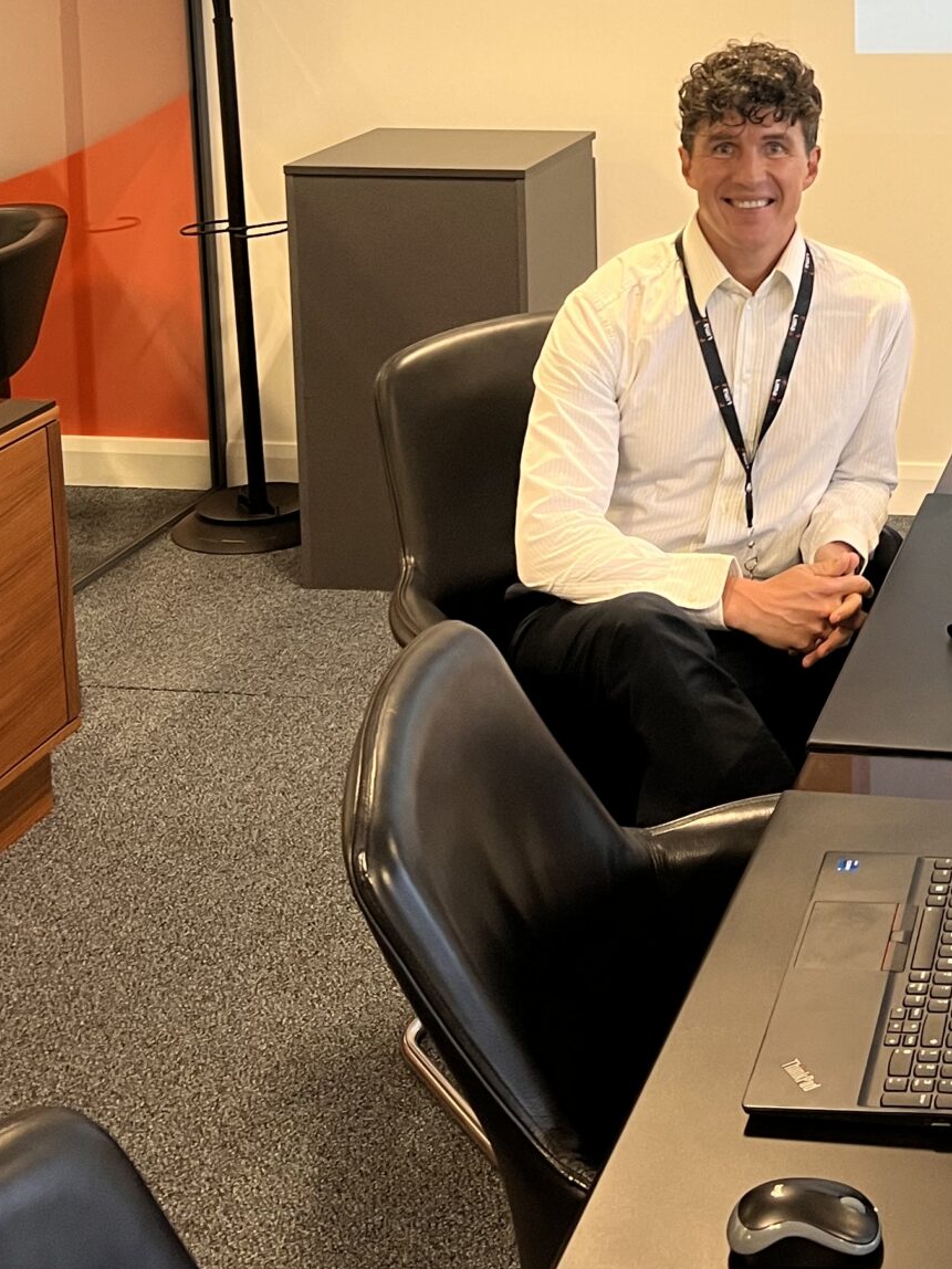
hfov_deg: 24.0
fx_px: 2127
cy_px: 107
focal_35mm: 58
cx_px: 983
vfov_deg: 31.5
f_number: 1.5
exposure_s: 1/50
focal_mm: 5.7
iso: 100
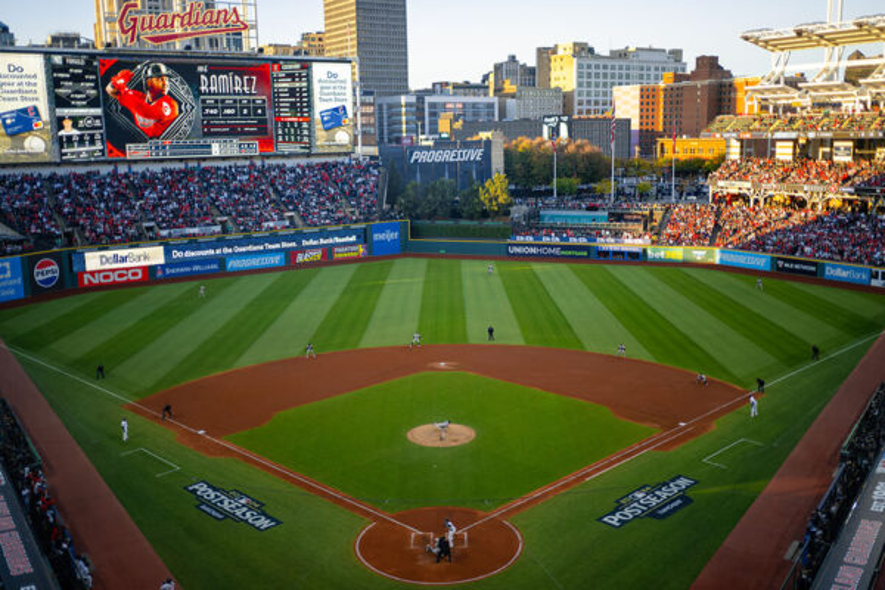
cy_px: 295
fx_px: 860
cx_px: 442
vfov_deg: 37.9
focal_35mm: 35
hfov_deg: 54.4
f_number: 1.4
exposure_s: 1/2000
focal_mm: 35
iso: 250
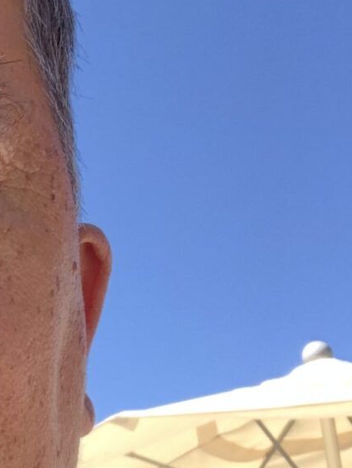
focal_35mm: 116
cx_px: -260
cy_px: 418
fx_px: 1572
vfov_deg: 16.7
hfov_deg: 11.9
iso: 20
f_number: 2.2
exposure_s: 1/129
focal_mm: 2.87
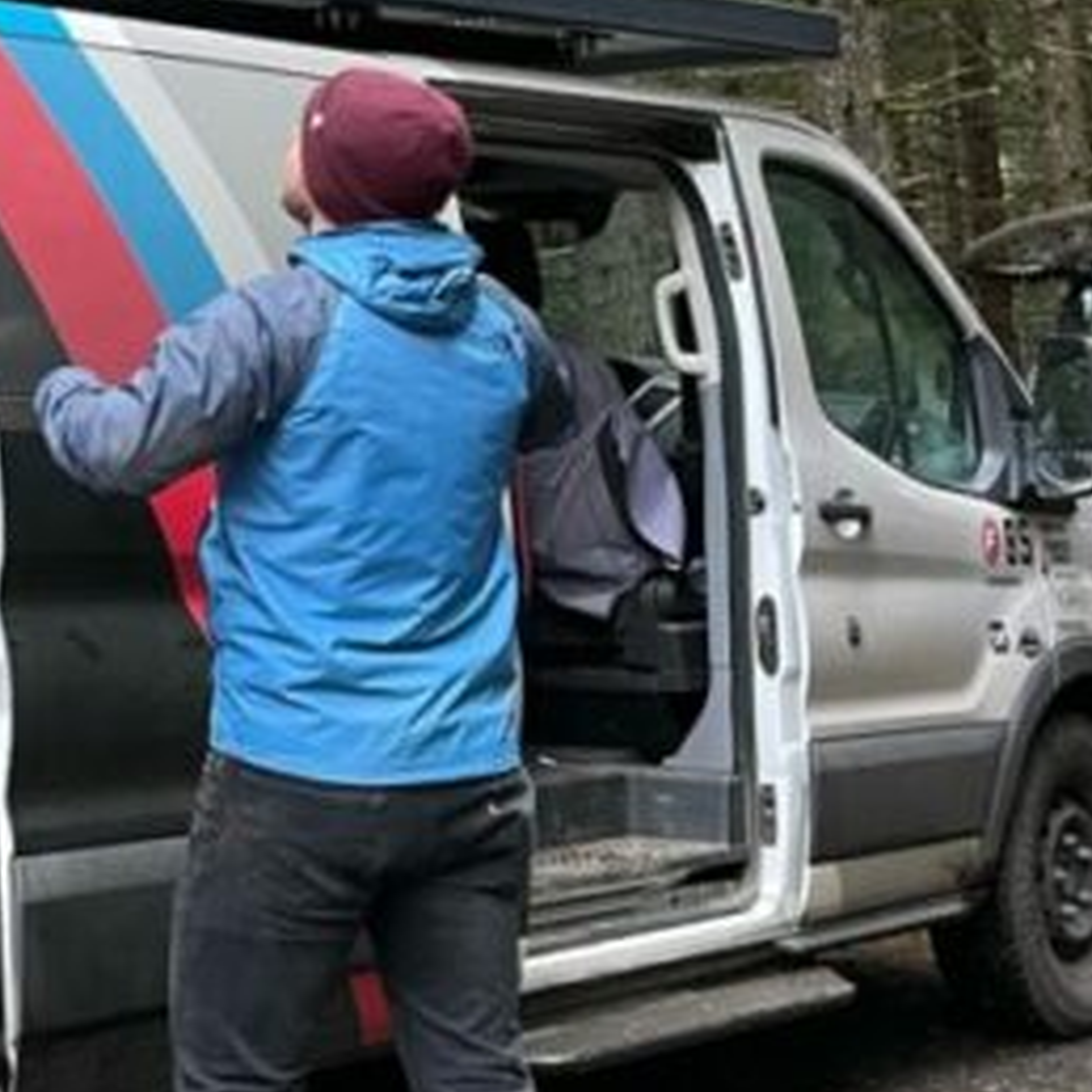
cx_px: -422
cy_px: 101
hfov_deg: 17.6
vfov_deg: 18.7
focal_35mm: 91
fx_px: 3248
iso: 125
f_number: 1.6
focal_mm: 4.2
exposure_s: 1/69
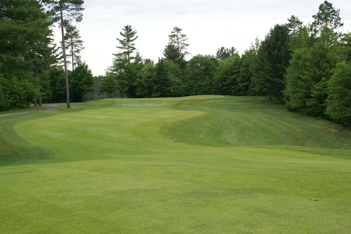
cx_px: 176
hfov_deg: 37.9
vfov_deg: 25.8
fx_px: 512
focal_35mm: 52
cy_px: 117
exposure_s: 1/60
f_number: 6.3
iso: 100
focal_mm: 35
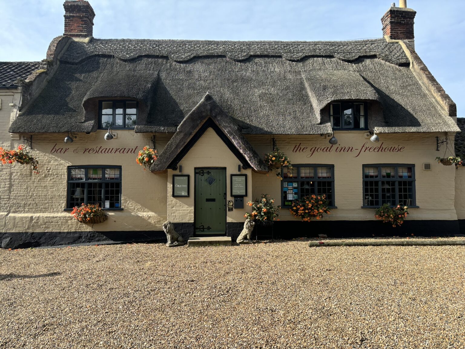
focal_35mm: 26
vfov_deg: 53.1
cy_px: 174
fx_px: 349
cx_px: 232
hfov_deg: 67.3
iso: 50
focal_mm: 5.96
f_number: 1.6
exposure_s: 1/1590
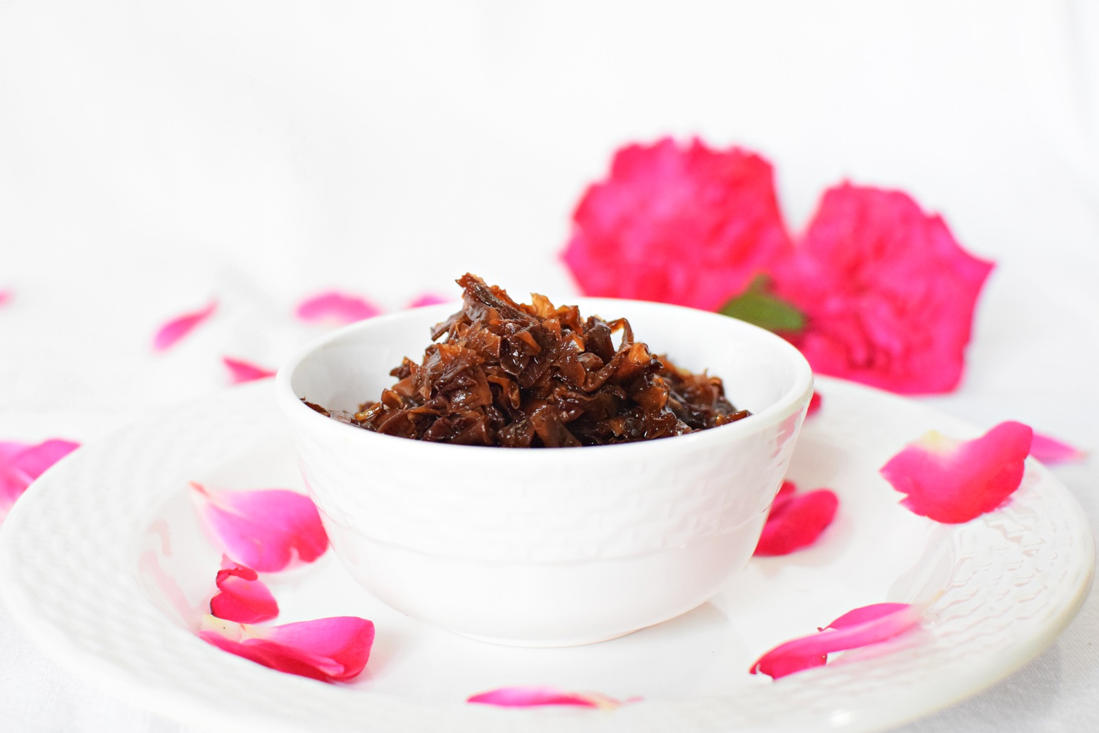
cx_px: 550
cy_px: 366
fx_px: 1603
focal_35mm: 52
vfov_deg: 25.8
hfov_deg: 37.8
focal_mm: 35
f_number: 4
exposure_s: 1/125
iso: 3200
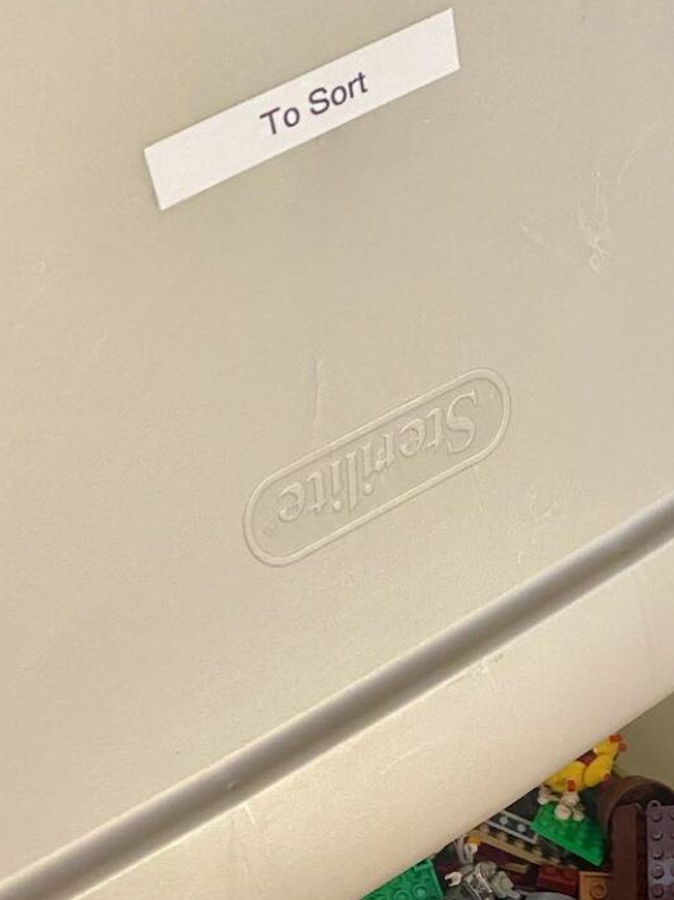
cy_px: 833
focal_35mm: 57
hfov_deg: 25.5
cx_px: 447
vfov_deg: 31.9
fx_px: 1481
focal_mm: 4.25
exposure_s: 1/40
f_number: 1.8
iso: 320
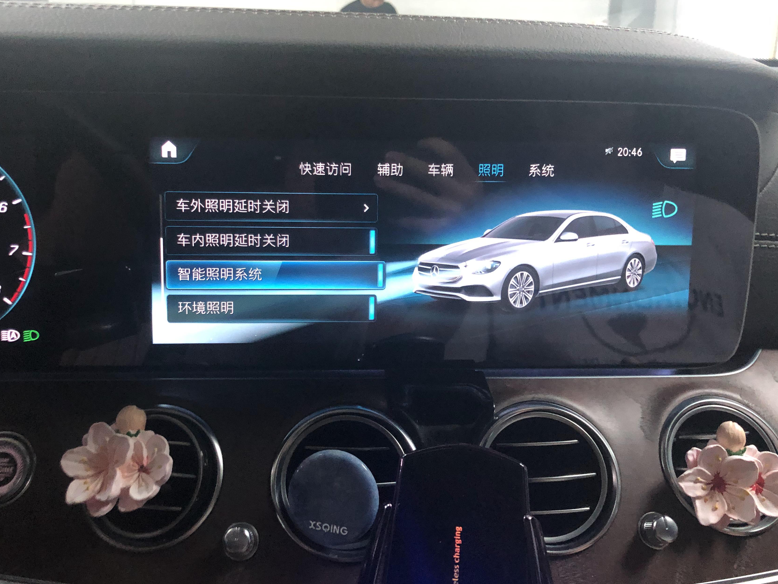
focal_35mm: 34
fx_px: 764
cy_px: 259
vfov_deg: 41.7
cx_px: 362
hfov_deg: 53.9
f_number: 1.8
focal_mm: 4
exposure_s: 1/11
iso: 100
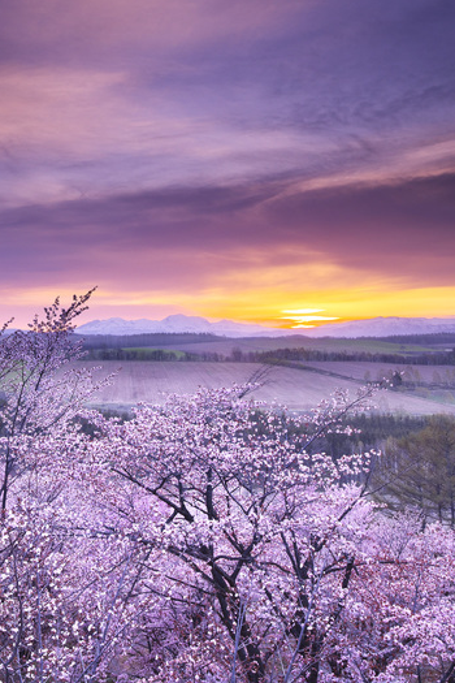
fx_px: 758
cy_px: 226
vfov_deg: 47.6
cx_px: 66
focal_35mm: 40
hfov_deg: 32.1
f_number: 11
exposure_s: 1/4
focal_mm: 21
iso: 100
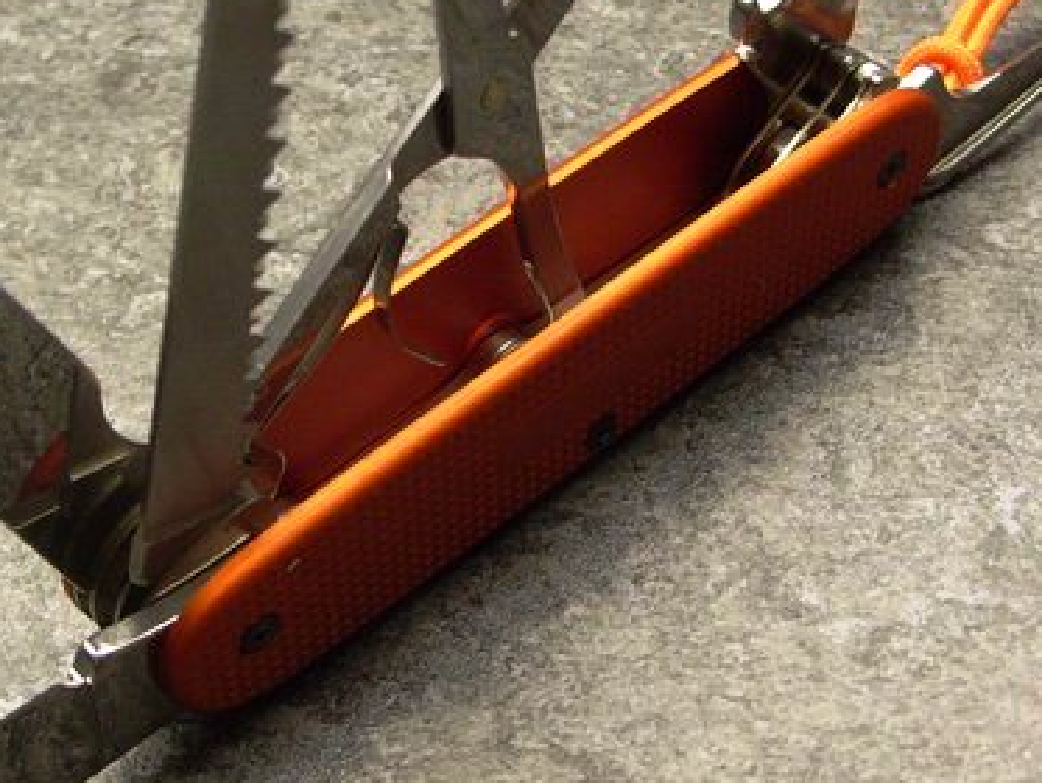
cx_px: 296
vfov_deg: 19.6
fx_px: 2258
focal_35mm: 75
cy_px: 397
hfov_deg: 25.7
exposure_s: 1/45
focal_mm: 7.8
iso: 200
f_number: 2.8
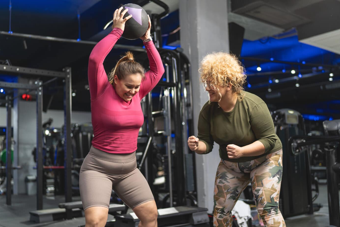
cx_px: 173
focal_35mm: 39
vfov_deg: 34.2
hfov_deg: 49.5
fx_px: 368
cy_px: 126
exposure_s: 1/320
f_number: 1.2
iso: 640
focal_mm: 35
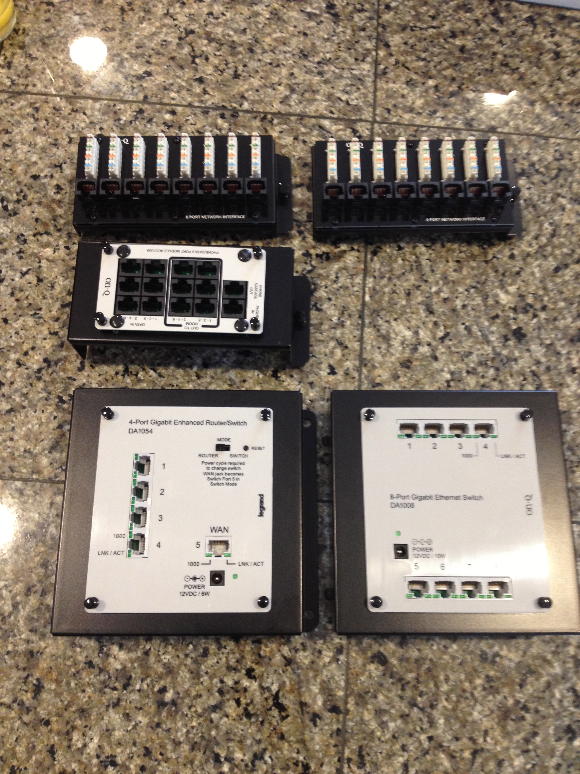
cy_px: 387
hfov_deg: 40.7
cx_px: 290
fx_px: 782
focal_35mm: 35
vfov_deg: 52.6
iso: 125
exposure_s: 1/20
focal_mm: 4.28
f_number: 2.4
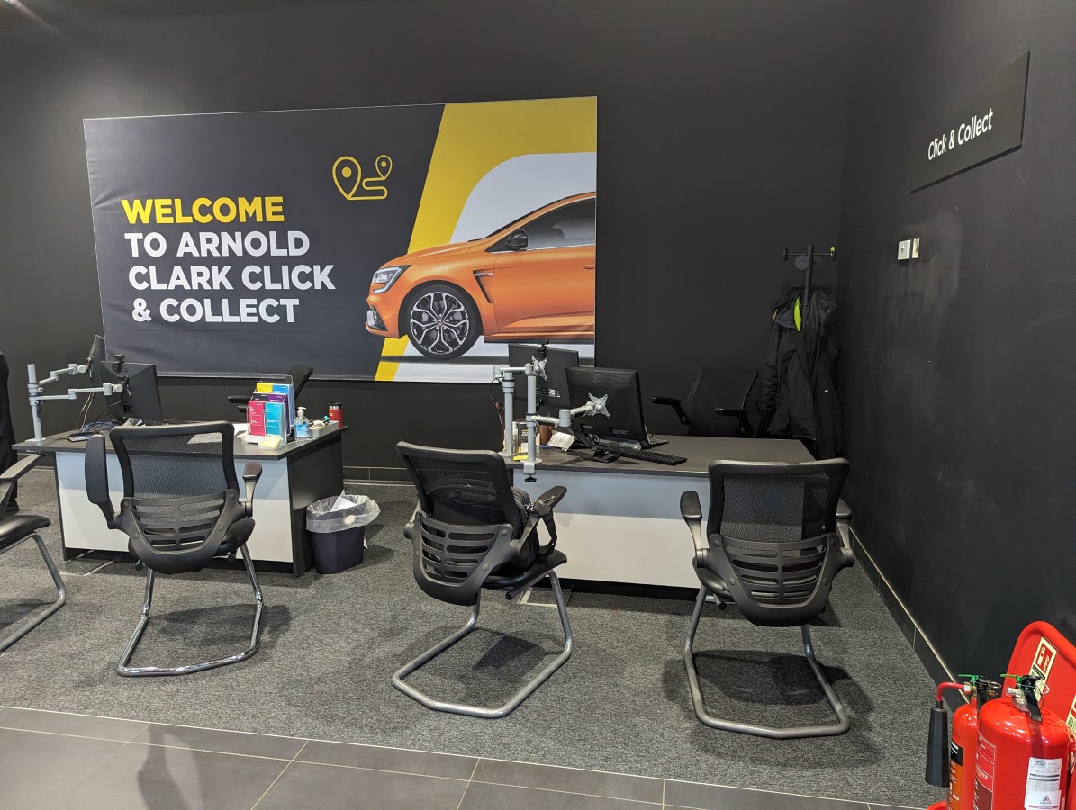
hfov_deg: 71.5
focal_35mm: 24
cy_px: 405
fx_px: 747
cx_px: 538
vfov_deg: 56.9
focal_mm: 6.81
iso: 457
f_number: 1.85
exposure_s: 1/50
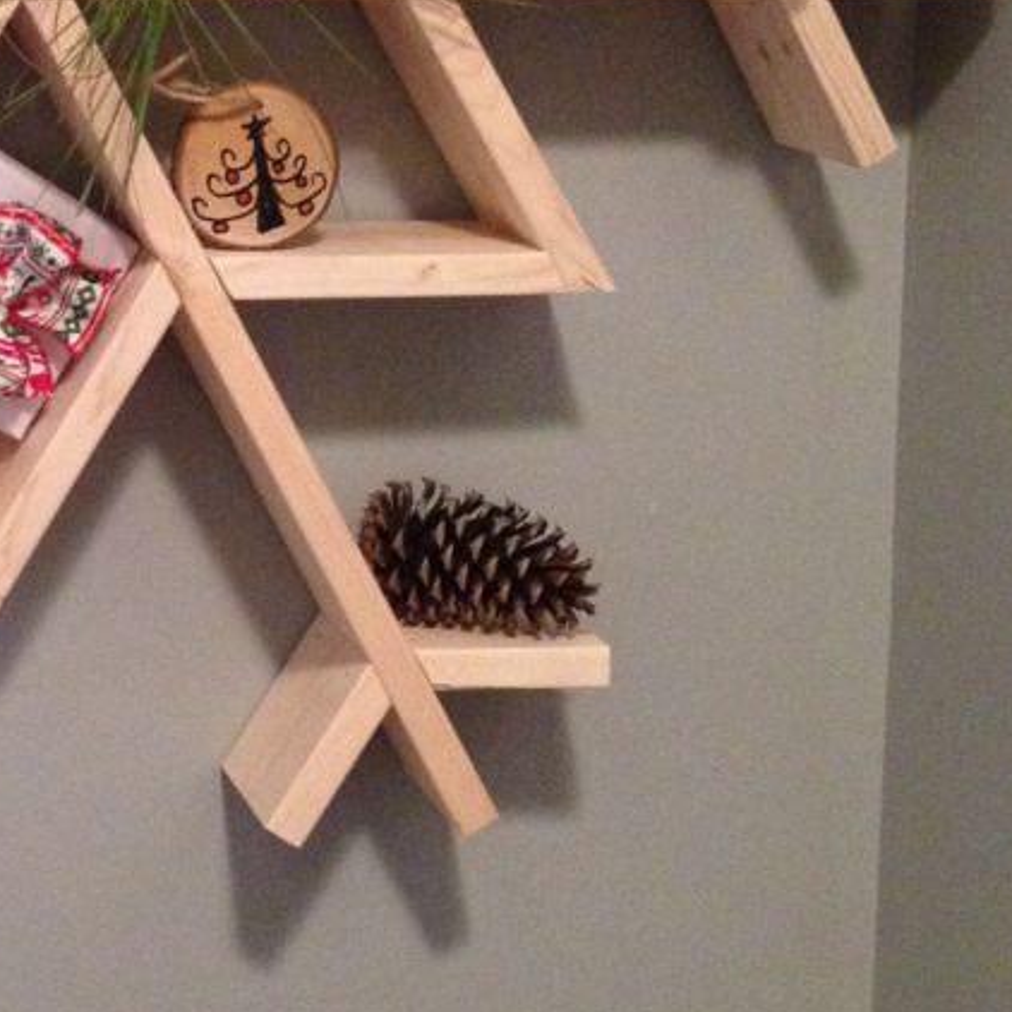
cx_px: -50
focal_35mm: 96
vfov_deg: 17.9
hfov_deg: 17.6
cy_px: 138
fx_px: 3175
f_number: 2.4
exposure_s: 1/17
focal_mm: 4.28
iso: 320
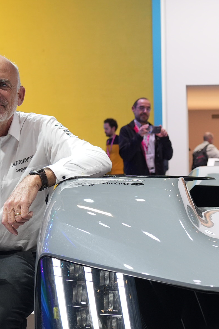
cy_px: 243
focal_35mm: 94
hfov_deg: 13.9
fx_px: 859
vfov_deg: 21.5
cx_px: 298
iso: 400
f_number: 3.5
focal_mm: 31.7
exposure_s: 1/100
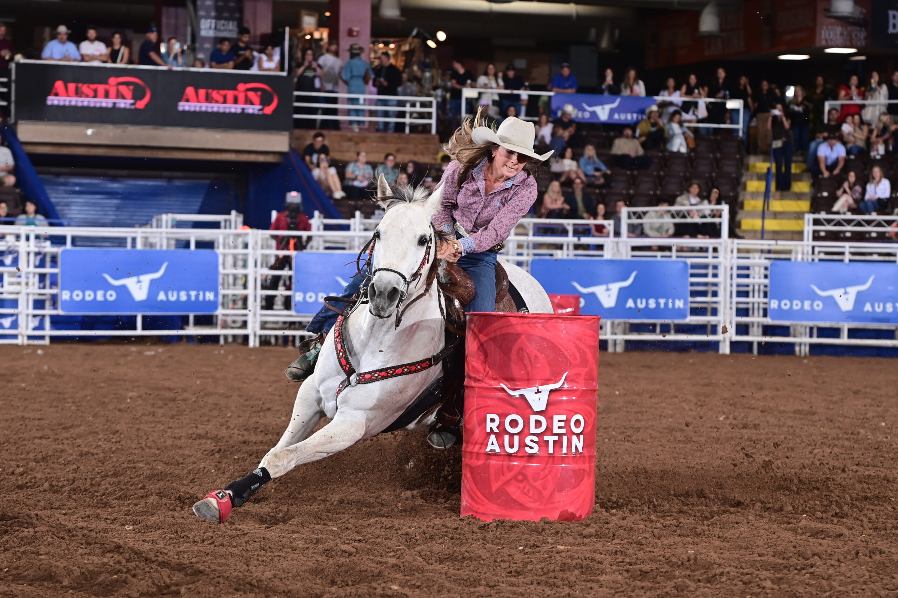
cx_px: 449
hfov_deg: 14.8
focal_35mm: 139
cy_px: 299
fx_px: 3465
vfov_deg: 9.9
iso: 1250
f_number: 5.6
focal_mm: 116
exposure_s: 1/250
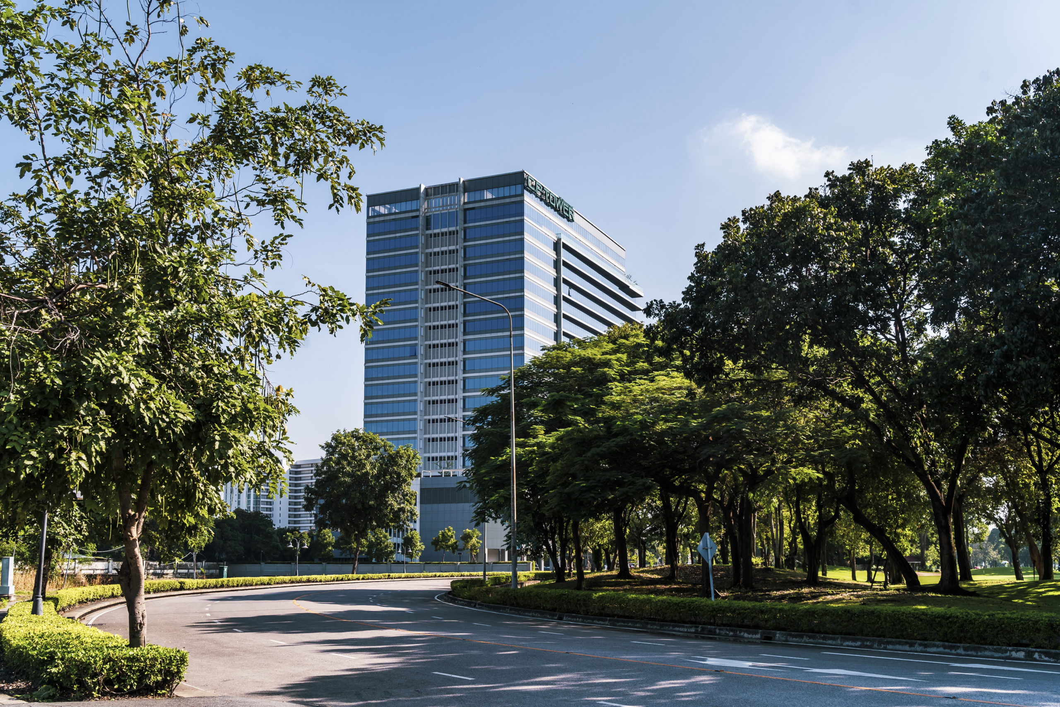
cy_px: 354
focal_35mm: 36
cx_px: 530
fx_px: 1060
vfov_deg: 36.9
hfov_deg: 53.1
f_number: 8
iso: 500
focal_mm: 36
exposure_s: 1/800
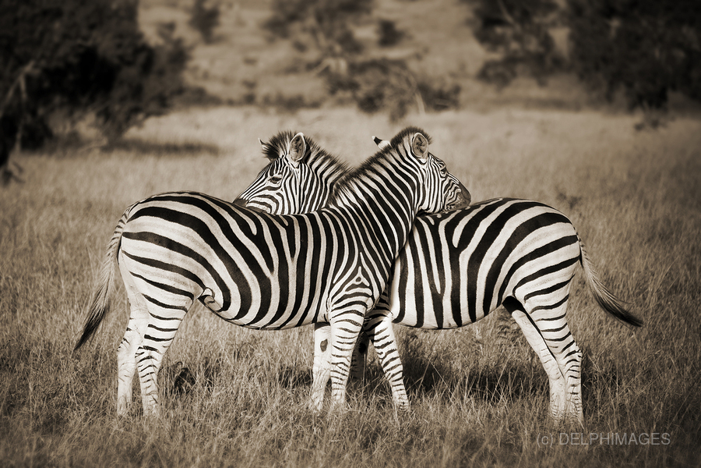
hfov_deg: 6.9
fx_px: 5841
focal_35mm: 300
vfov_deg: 4.6
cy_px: 234
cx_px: 350
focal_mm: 300
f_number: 5.6
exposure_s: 1/500
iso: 100
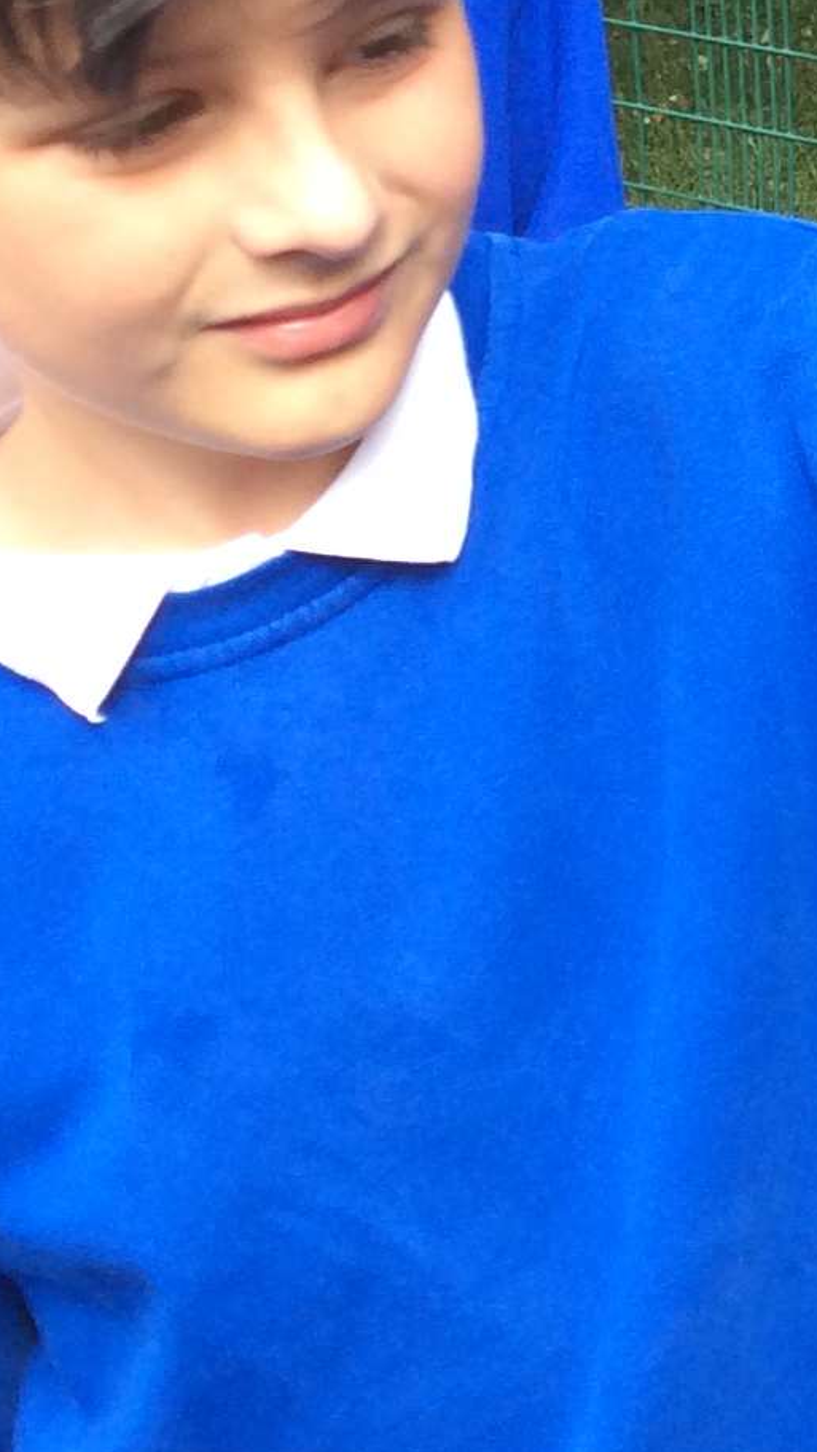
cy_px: 465
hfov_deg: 11.8
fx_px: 3810
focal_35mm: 99
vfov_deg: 21.5
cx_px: 1183
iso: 32
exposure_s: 1/246
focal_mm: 3.3
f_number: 2.4
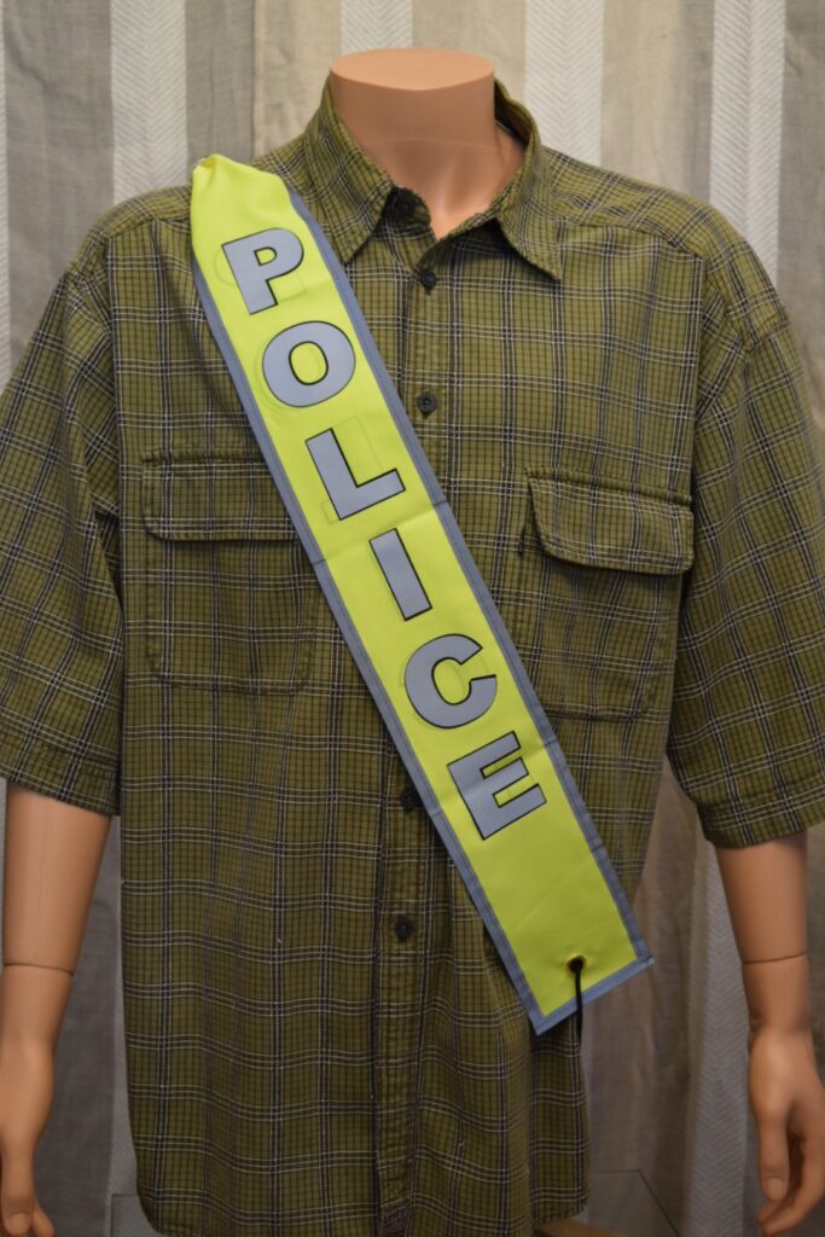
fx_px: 2062
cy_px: 618
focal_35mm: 60
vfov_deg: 33.4
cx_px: 412
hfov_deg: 22.6
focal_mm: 40
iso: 900
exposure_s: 1/60
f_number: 5
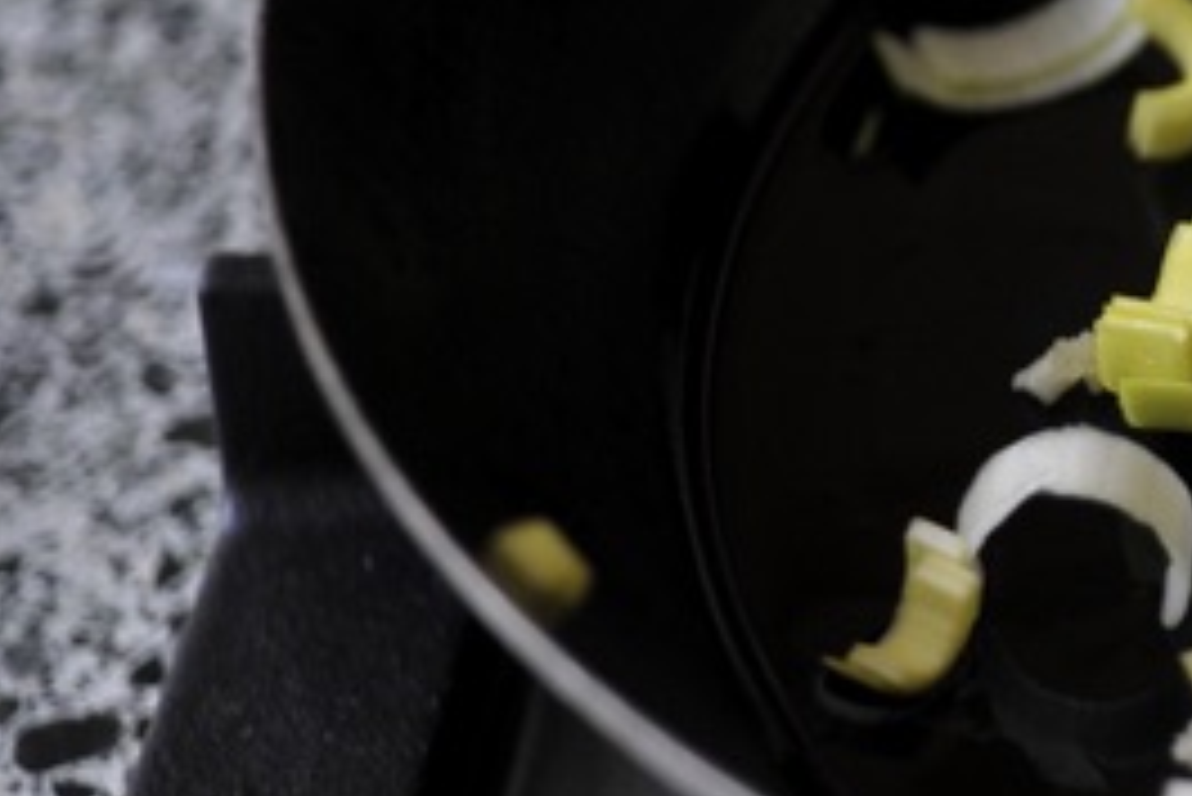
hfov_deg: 9.8
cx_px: 2083
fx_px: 6592
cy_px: 103
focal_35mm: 199
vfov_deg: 6.9
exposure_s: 1/100
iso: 400
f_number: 2.8
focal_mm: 55
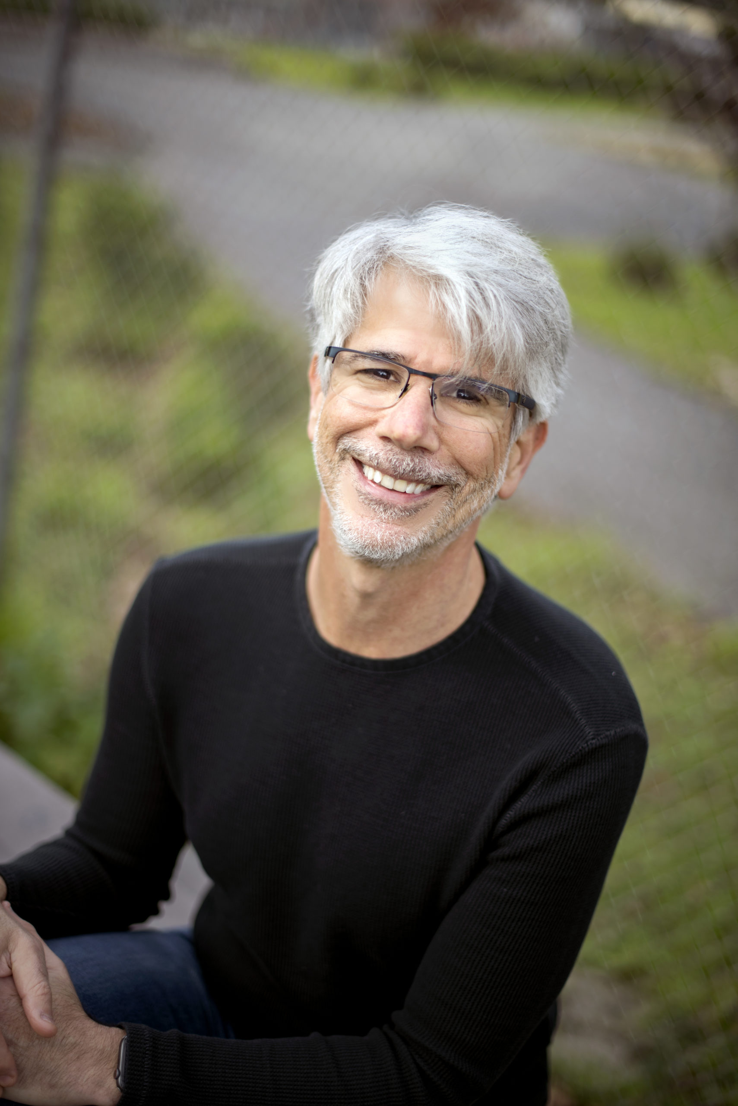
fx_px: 1536
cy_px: 553
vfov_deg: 39.6
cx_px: 369
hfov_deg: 27.0
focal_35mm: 50
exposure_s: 1/1250
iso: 100
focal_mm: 50
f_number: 1.4
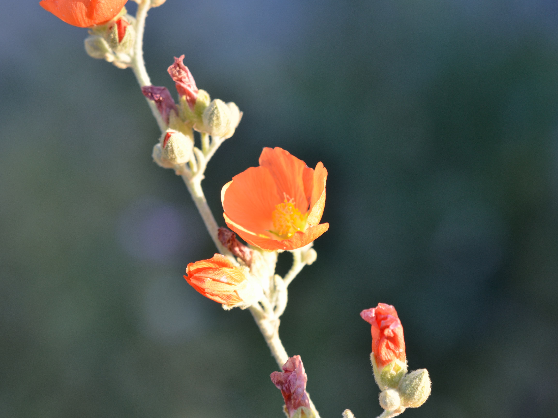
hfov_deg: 14.1
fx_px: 2249
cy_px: 210
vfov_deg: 10.6
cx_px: 240
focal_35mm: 140
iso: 200
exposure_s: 1/125
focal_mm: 85
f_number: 5.6
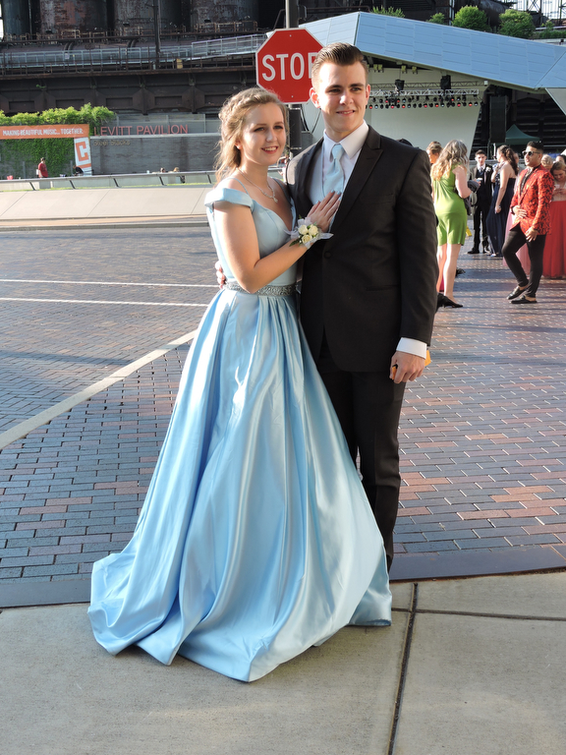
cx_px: 283
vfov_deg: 38.2
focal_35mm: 50
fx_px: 1090
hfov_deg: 29.1
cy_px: 378
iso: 100
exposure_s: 1/200
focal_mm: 9
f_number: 4
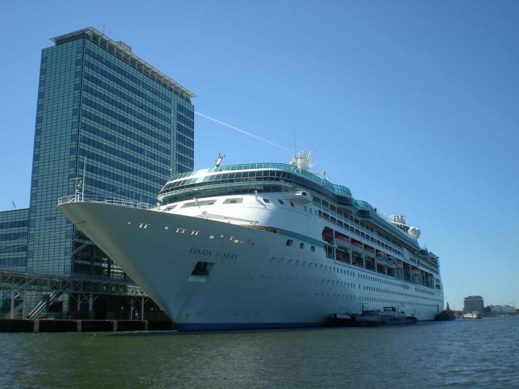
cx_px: 260
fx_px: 570
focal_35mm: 38
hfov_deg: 49.0
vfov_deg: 37.7
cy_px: 194
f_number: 4.6
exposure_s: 1/370
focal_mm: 6.3
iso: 50
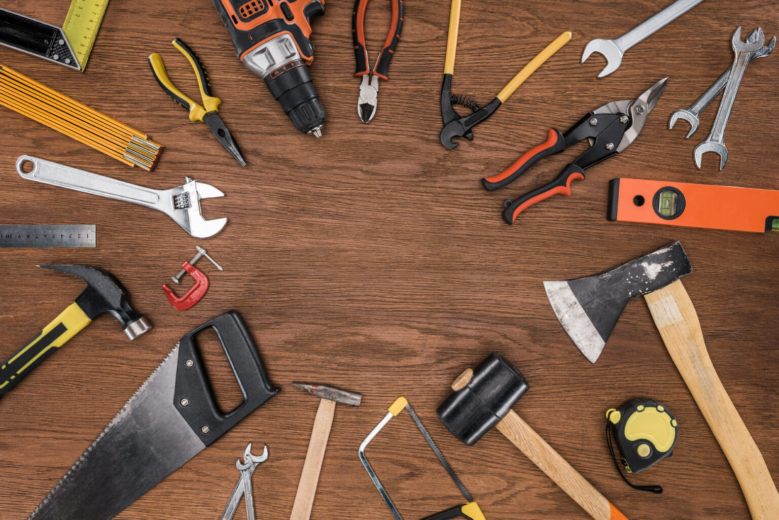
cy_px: 260
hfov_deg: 54.4
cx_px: 390
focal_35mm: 35
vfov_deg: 37.9
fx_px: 758
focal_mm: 35
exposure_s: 1/160
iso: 200
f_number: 9
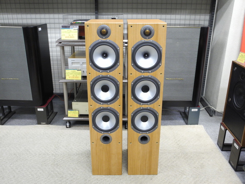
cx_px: 122
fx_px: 226
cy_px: 92
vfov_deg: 44.2
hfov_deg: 56.8
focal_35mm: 32
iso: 400
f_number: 2.8
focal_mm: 6.8
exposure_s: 1/23
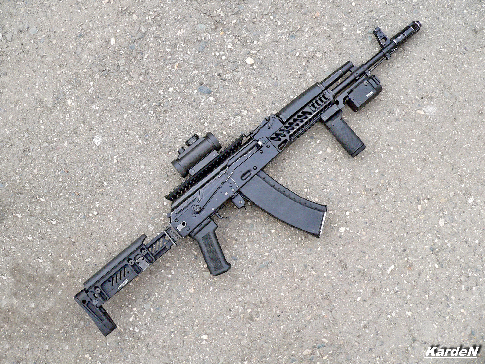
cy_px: 182
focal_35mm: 36
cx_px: 242
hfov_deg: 51.4
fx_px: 504
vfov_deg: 39.7
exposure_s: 1/320
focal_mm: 6
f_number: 2.8
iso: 200
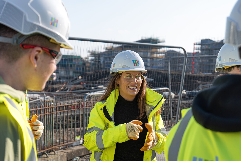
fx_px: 408
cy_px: 80
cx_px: 119
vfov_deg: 22.3
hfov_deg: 32.9
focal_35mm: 61
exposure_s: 1/400
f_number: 5.6
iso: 100
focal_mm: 60
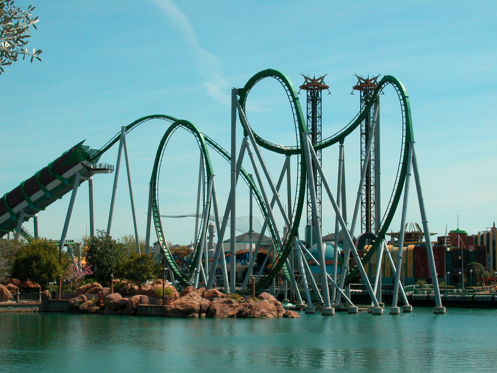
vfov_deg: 21.3
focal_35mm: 69
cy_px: 186
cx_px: 248
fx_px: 991
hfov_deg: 28.2
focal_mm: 17.5
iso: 100
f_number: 7.5
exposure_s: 1/418
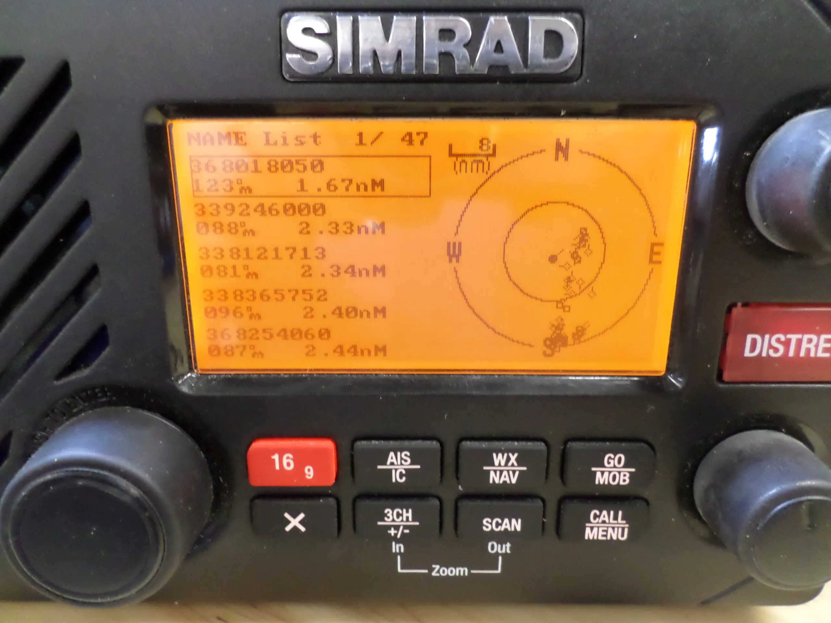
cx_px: 416
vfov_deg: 54.9
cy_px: 312
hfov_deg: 69.4
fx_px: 600
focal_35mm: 25
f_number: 2.5
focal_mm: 4.5
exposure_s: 1/30
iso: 400
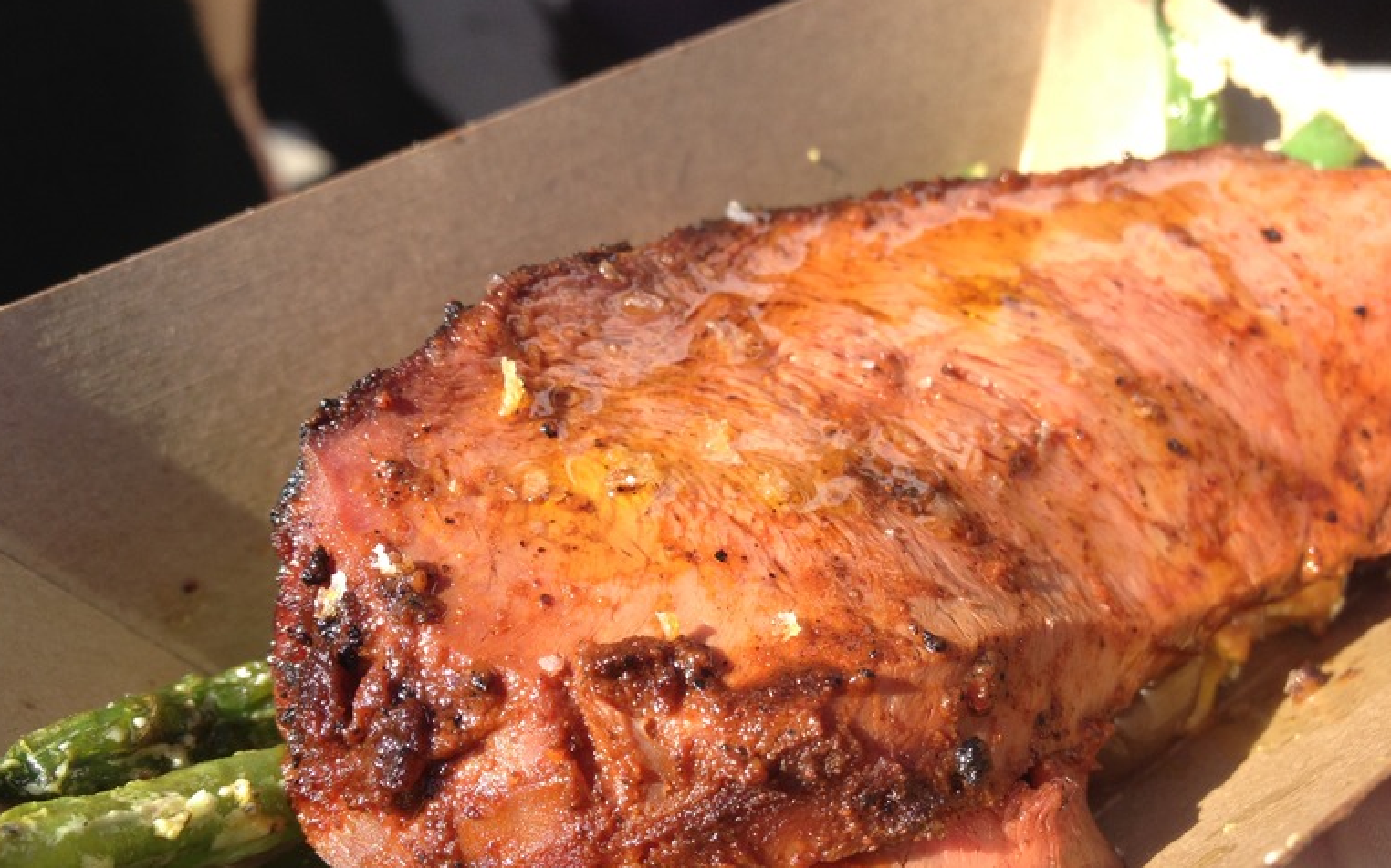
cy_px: 528
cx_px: 686
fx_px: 1440
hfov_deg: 51.5
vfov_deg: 33.4
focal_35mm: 38
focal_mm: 4.28
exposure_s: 1/635
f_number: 2.4
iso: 50
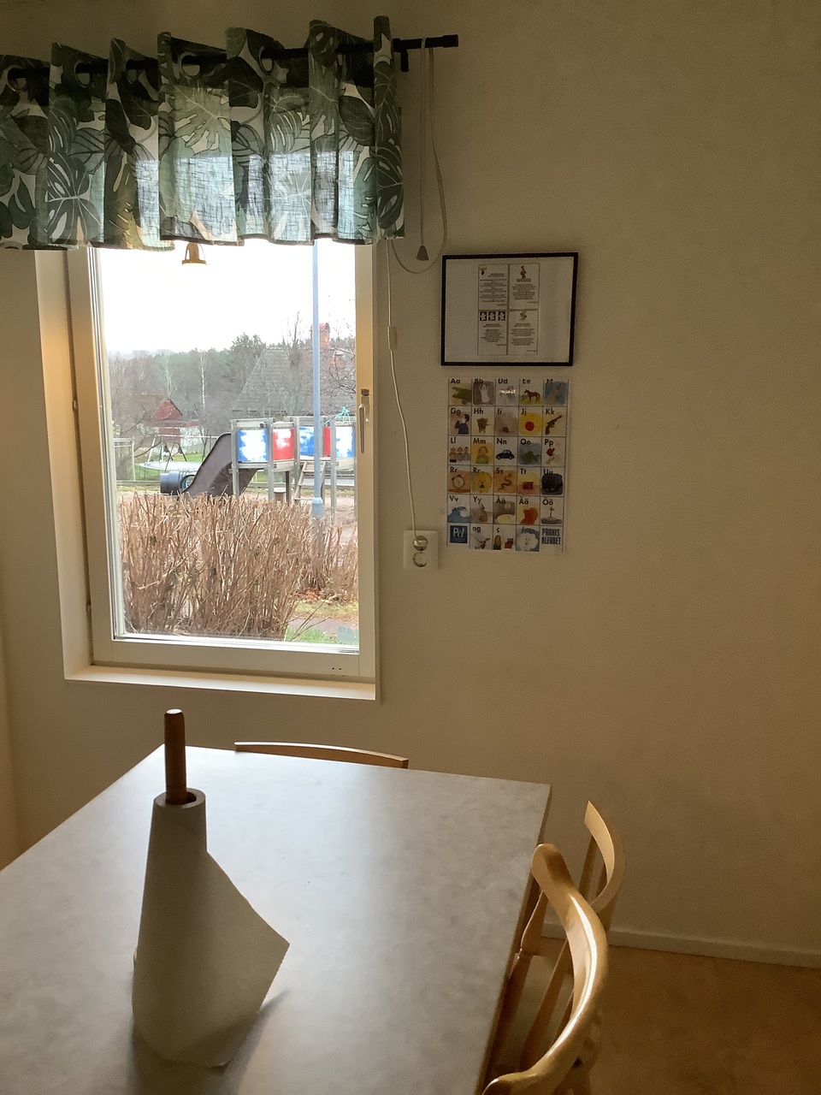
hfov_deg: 45.4
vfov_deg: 58.4
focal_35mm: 31
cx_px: 410
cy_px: 548
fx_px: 980
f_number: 2.4
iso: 250
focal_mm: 3.3
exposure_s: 1/60
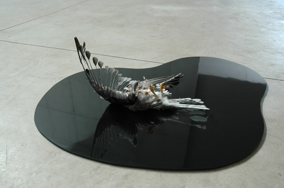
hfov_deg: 57.3
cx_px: 142
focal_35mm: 33
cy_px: 94
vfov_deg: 39.9
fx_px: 260
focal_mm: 22
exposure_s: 1/2
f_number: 6.3
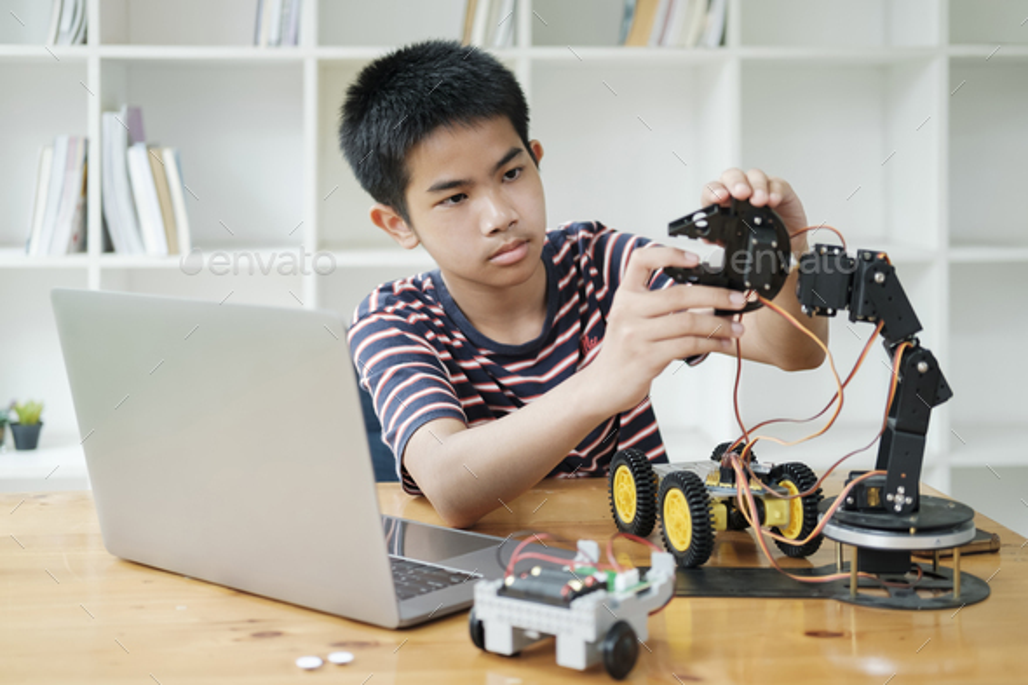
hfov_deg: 37.5
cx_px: 514
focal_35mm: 53
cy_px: 342
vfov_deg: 25.5
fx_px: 1513
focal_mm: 35
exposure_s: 1/125
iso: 160
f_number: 2
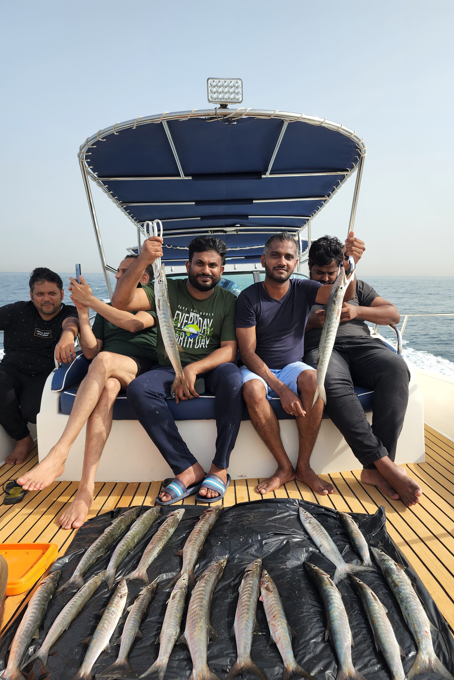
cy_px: 340
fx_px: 454
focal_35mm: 24
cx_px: 234
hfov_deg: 53.1
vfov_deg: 73.7
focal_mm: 6.4
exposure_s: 1/650
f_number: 1.8
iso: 12
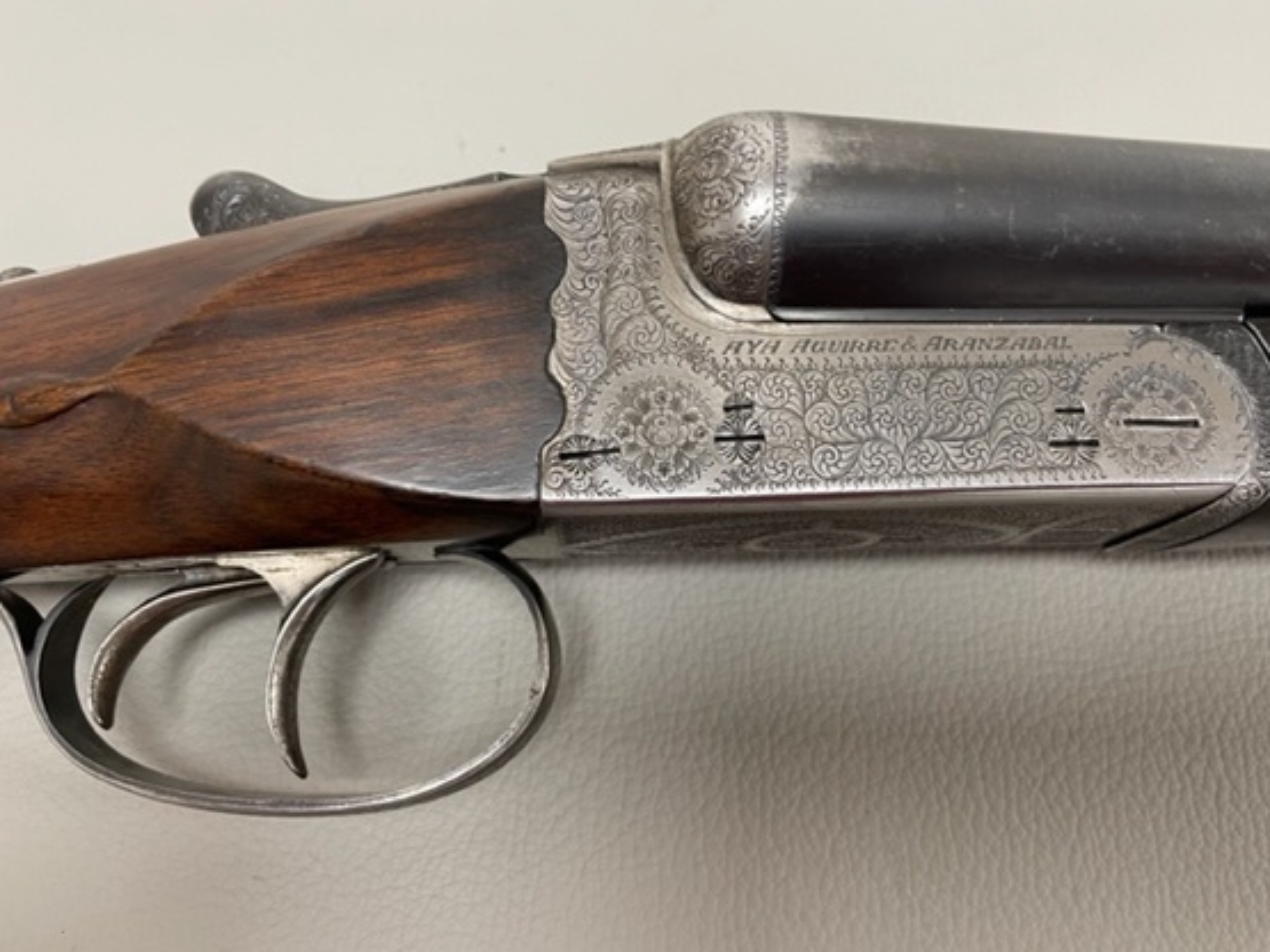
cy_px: 449
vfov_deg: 46.8
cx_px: 654
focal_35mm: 30
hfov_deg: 60.0
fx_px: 1100
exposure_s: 1/50
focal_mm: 4.2
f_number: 1.6
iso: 100
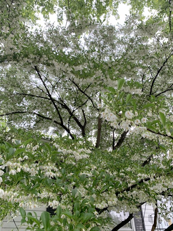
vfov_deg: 67.3
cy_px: 116
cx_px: 86
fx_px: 173
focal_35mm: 26
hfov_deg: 53.1
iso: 25
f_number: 1.8
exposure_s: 1/222
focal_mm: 4.25
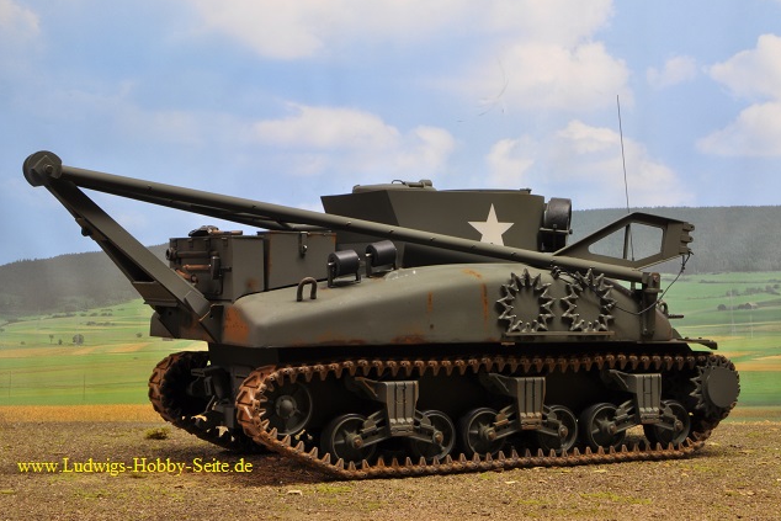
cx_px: 393
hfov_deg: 30.1
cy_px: 260
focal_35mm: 67
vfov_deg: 20.3
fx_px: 1454
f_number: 29
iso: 200
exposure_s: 3
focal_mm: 44
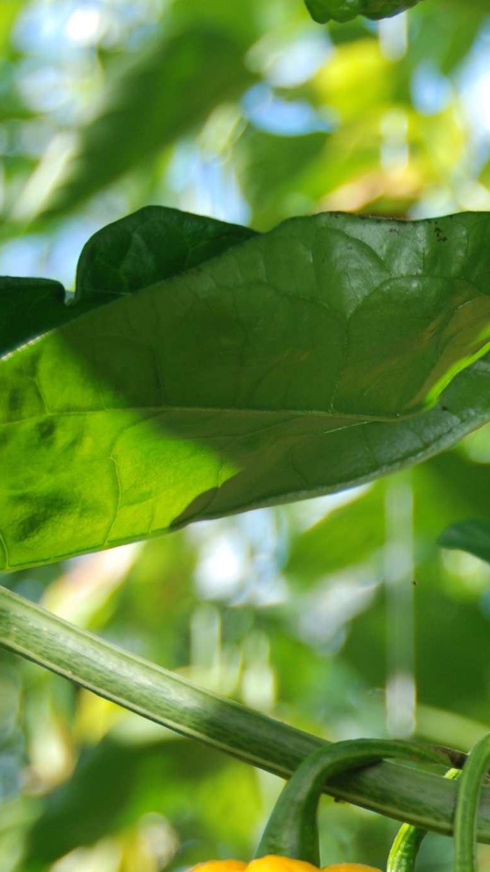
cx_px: 812
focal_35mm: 178
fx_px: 4112
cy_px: 820
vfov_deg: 12.0
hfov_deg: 6.7
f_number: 4.5
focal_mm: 40
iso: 100
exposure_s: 1/100
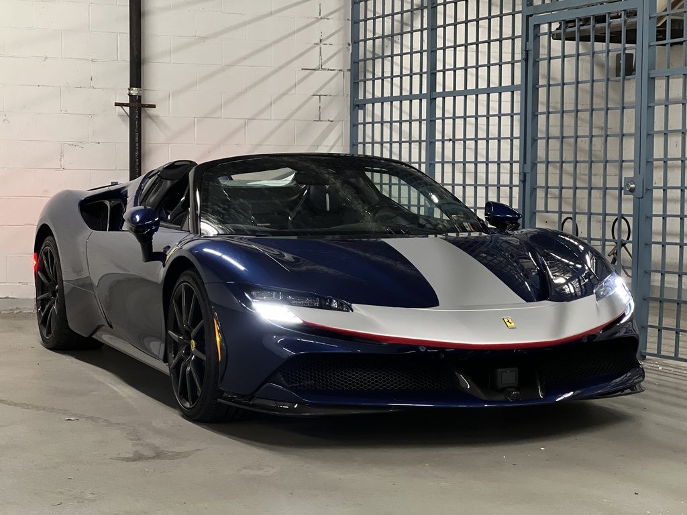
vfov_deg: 19.1
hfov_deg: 25.3
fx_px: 1528
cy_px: 258
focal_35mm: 77
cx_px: 344
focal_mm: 9
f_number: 2.8
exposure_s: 1/24
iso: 400
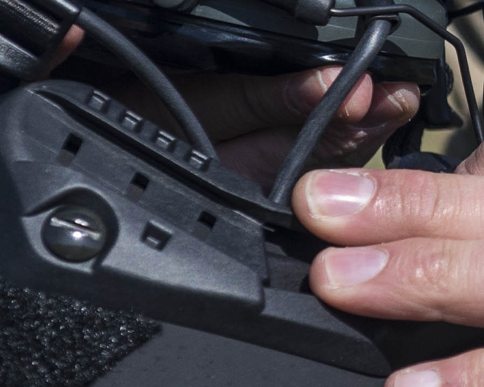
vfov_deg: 1.6
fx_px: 13512
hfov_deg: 2.0
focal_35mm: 943
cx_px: 1074
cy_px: -334
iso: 200
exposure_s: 1/4000
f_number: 4.5
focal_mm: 150
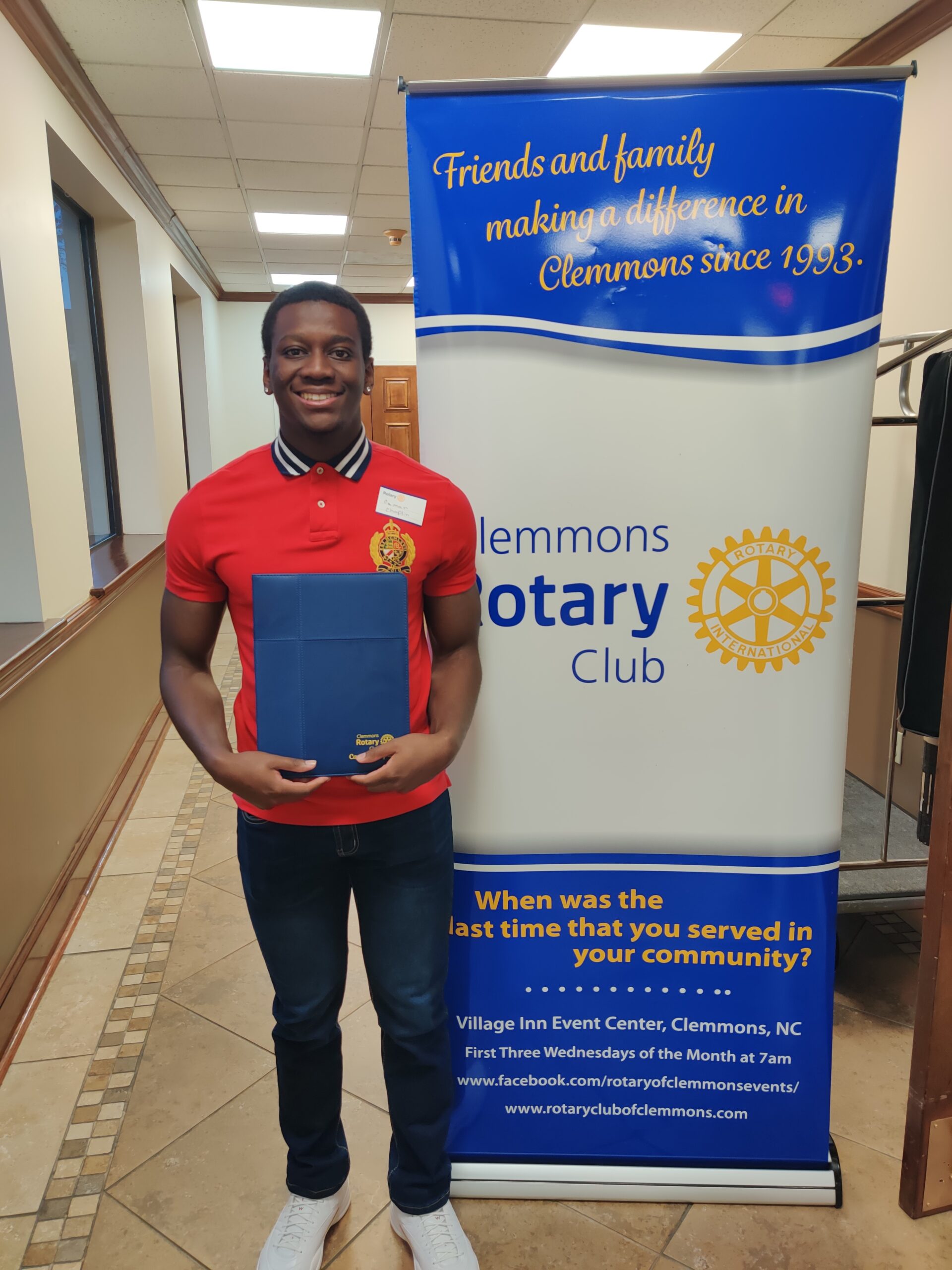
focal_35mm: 27
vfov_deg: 65.3
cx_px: 476
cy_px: 635
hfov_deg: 51.4
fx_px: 990
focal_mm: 4.75
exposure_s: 1/50
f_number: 1.65
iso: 200
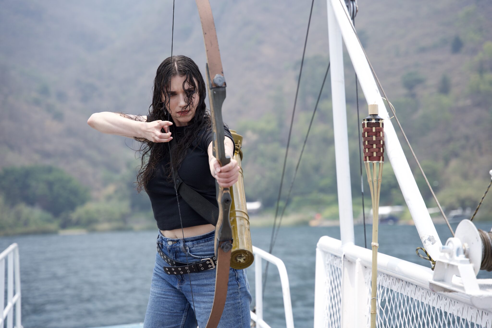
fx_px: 860
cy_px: 164
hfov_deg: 31.9
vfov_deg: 21.6
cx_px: 246
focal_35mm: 63
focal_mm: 62.9
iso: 500
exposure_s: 1/5000
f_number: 2.8
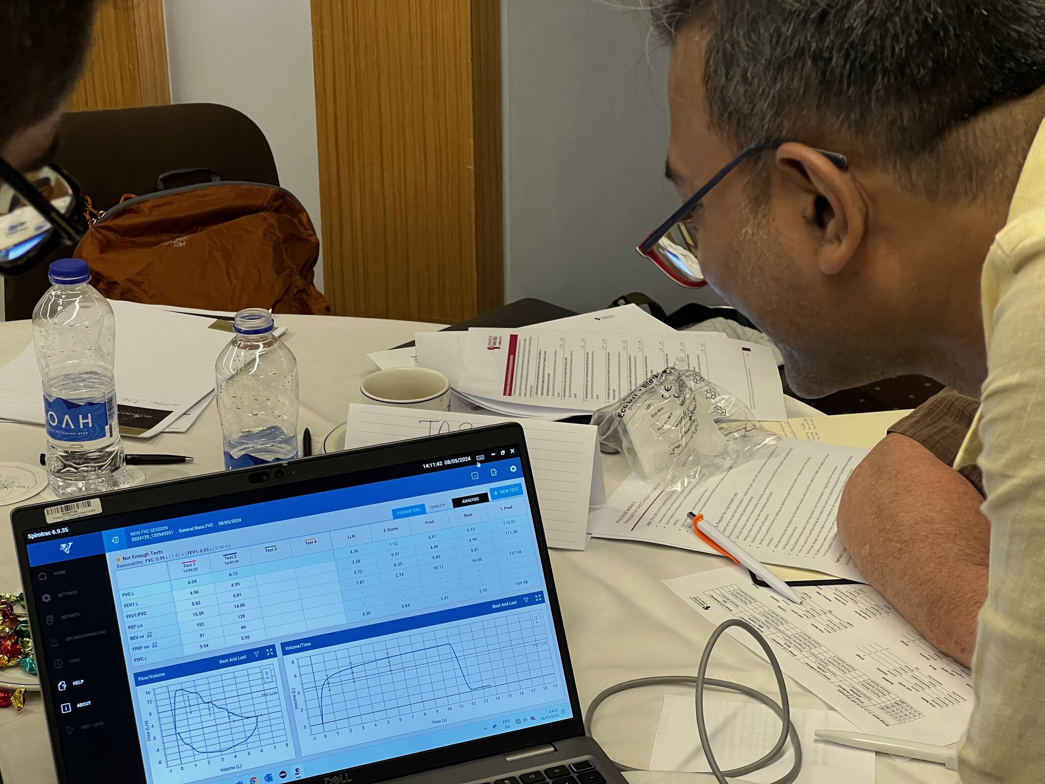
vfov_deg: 19.1
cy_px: 392
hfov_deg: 25.3
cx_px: 522
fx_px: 2325
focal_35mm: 77
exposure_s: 1/50
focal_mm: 9
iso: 160
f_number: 2.8
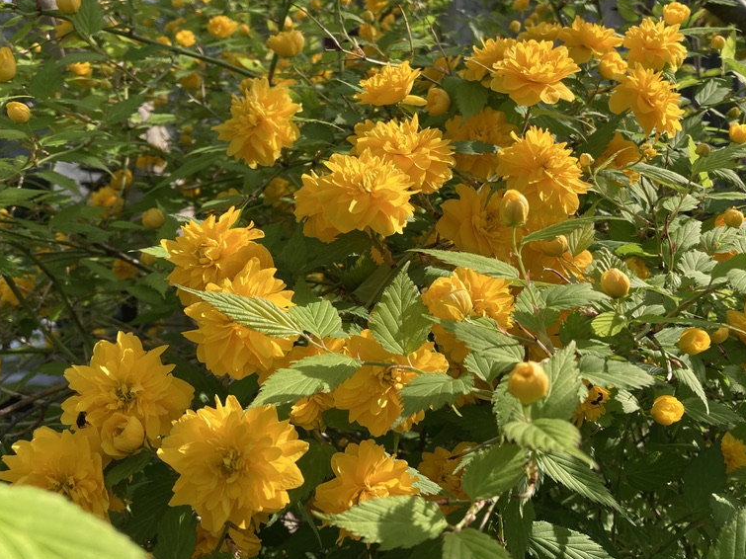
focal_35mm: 38
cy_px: 237
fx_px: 819
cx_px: 424
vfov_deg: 37.6
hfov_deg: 48.8
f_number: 1.8
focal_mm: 3.99
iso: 20
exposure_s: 1/771
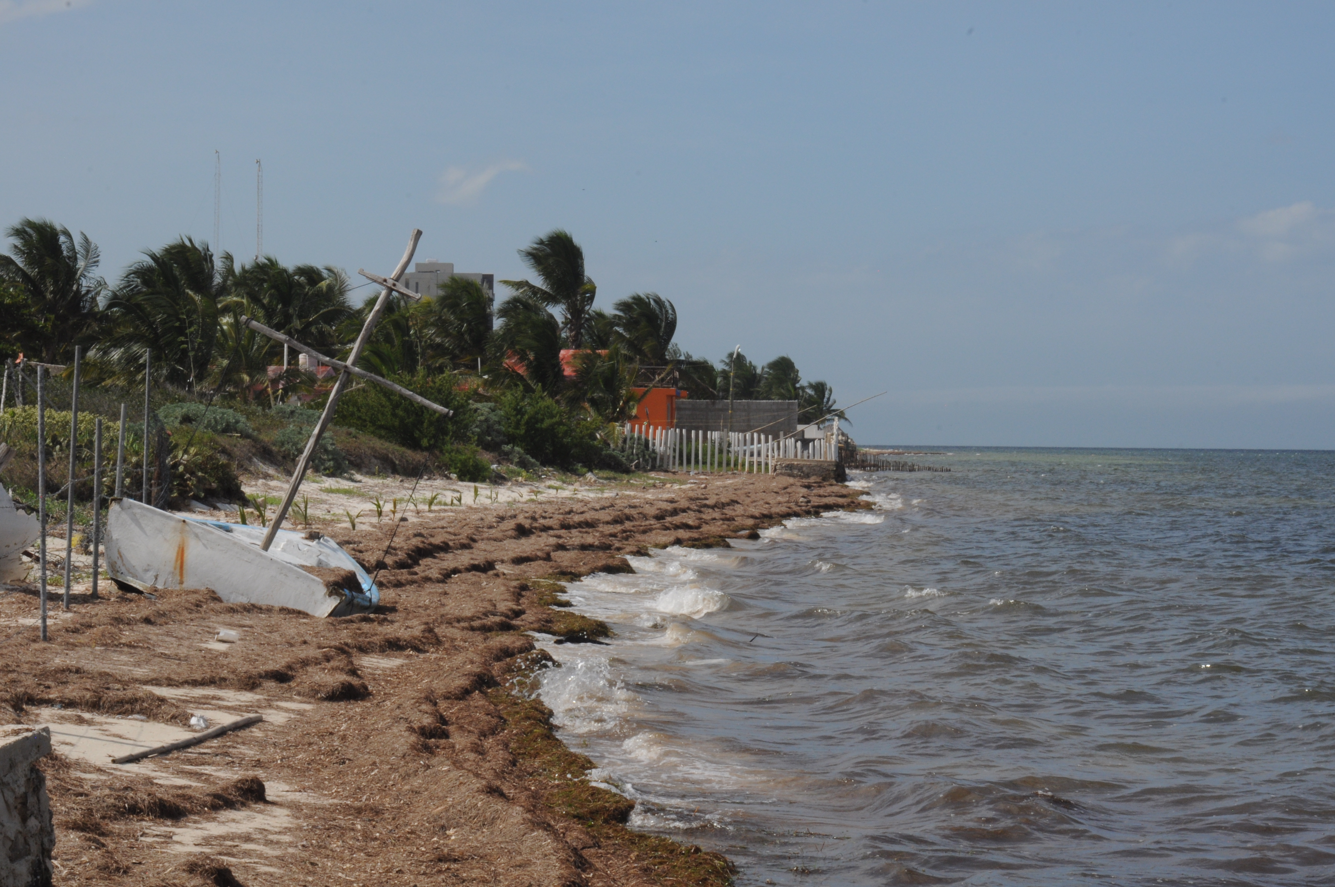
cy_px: 444
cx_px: 668
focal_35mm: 105
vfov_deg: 13.0
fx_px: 3889
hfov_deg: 19.5
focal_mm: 70
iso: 400
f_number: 29
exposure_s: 1/200
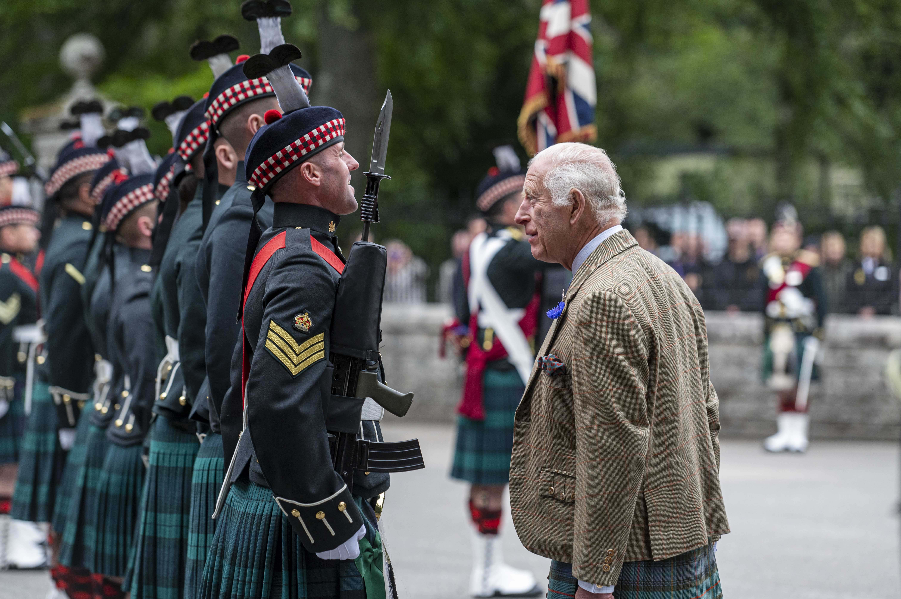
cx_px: 450
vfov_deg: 9.8
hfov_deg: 14.7
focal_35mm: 140
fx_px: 3501
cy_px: 300
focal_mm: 140
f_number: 2.8
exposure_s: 1/200
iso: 800
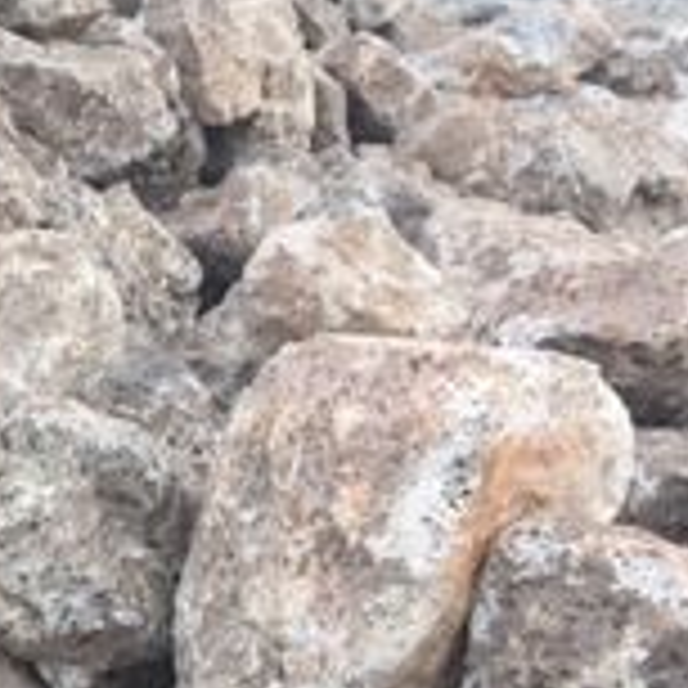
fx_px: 2406
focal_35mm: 107
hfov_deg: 14.8
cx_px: -427
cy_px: 845
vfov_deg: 15.6
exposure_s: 1/33
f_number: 2.2
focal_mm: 4.15
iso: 25
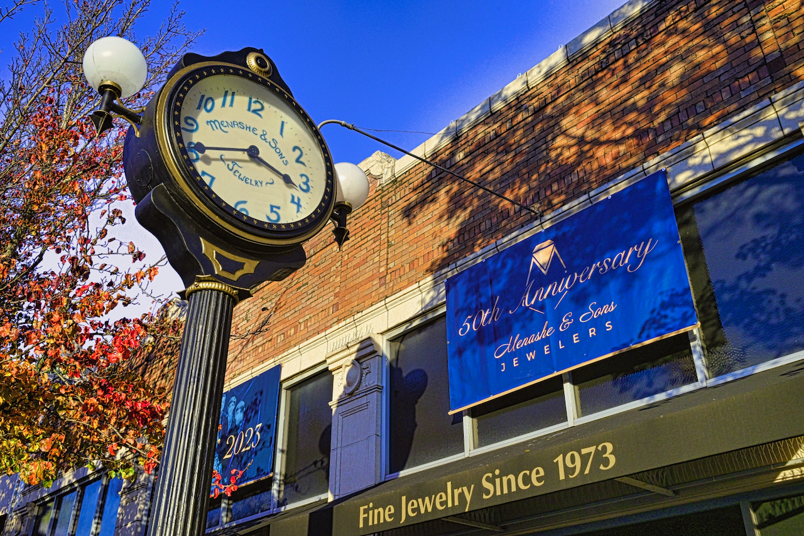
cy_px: 268
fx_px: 748
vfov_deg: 39.4
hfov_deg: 56.5
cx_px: 402
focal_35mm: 34
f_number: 13
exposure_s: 1/640
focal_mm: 33.5
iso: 1000
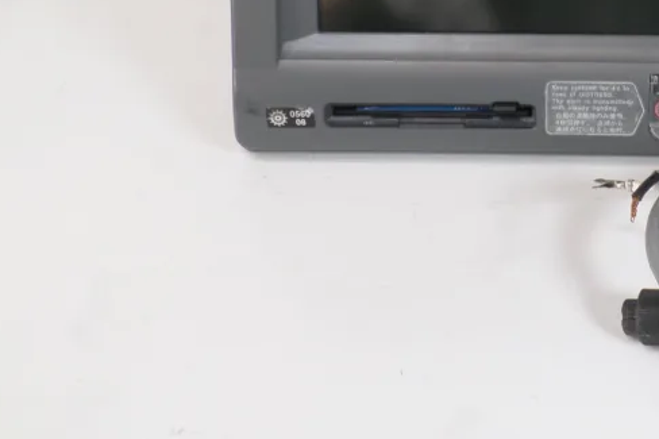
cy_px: -1
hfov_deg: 38.8
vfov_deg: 26.5
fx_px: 878
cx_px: 566
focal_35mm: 48
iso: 80
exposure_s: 1/30
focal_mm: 4.5
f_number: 2.5
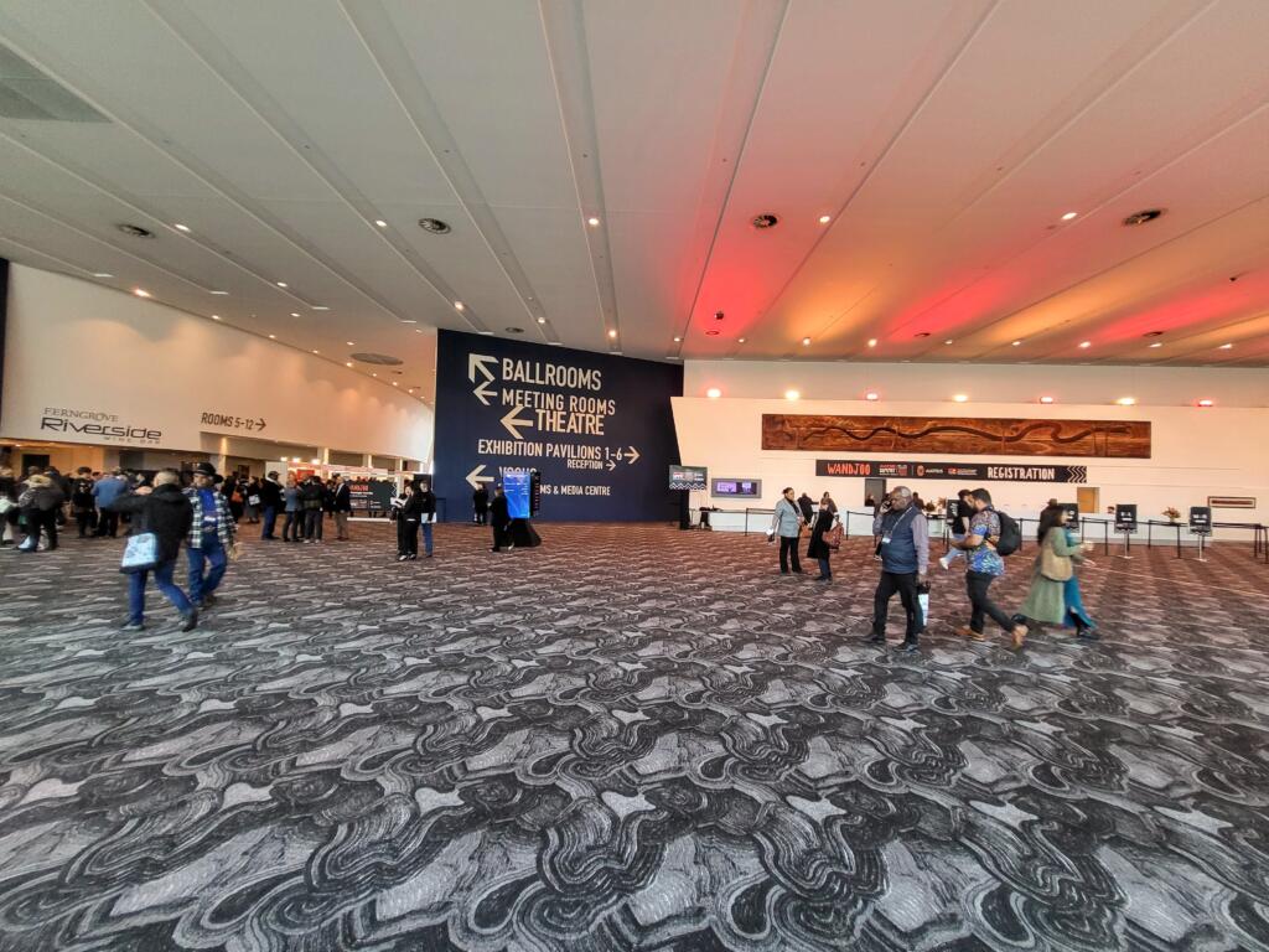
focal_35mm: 13
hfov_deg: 106.2
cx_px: 634
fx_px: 477
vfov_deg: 89.9
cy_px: 476
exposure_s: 1/50
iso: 250
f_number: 2.2
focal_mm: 1.74
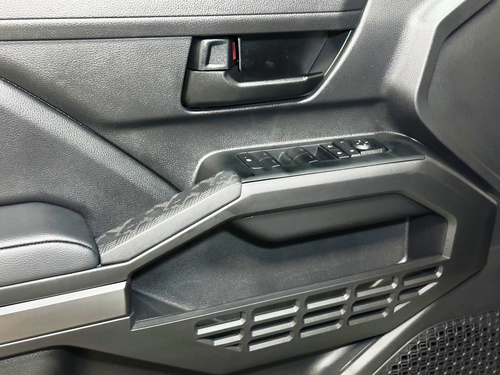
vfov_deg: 30.3
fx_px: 693
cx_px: 250
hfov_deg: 39.7
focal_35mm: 48
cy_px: 188
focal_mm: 6.86
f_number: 1.78
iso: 640
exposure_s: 1/24
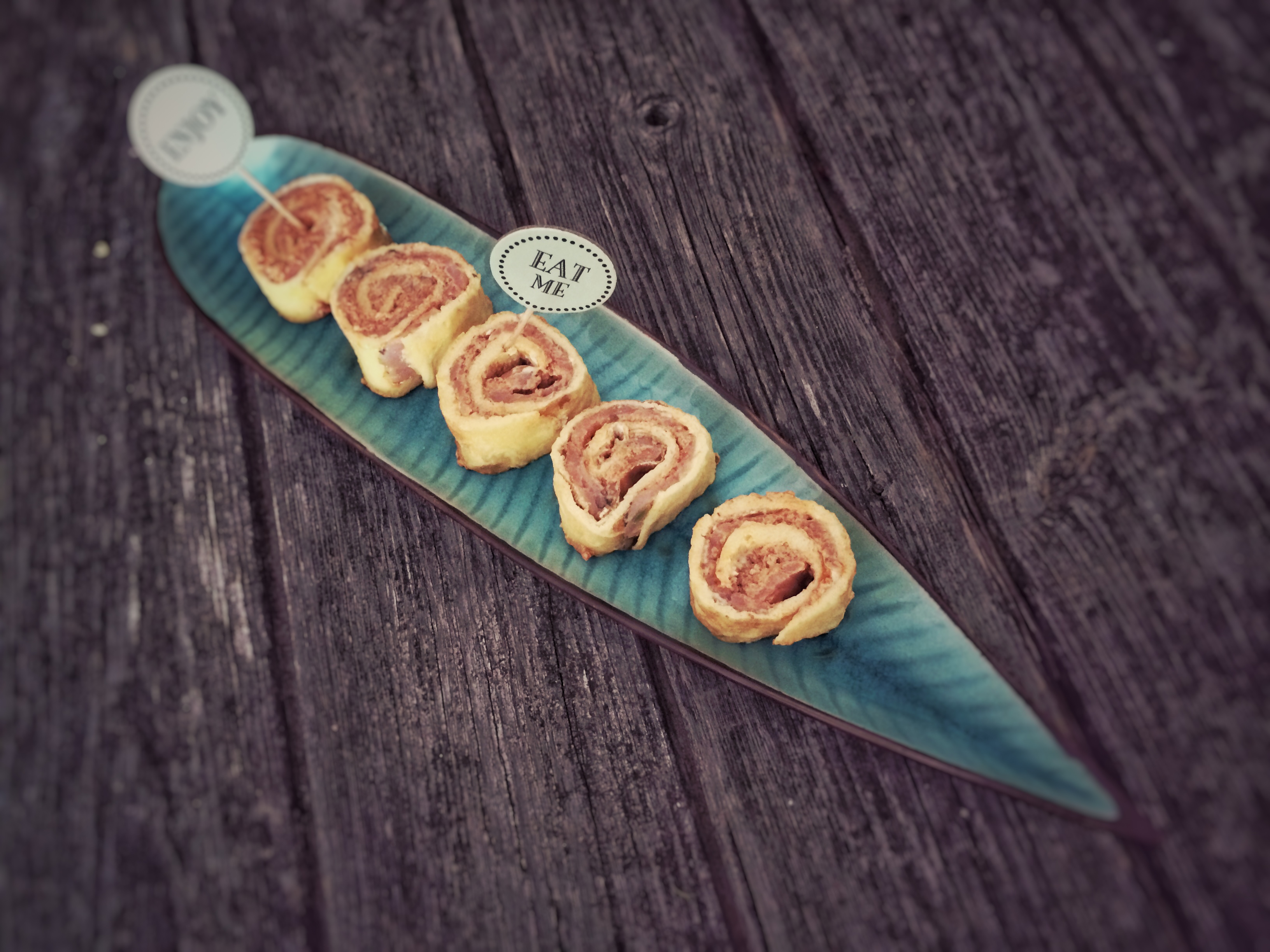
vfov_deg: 48.2
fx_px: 1064
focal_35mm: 29
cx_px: 635
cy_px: 476
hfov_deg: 61.7
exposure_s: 1/15
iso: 320
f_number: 2.2
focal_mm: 4.15
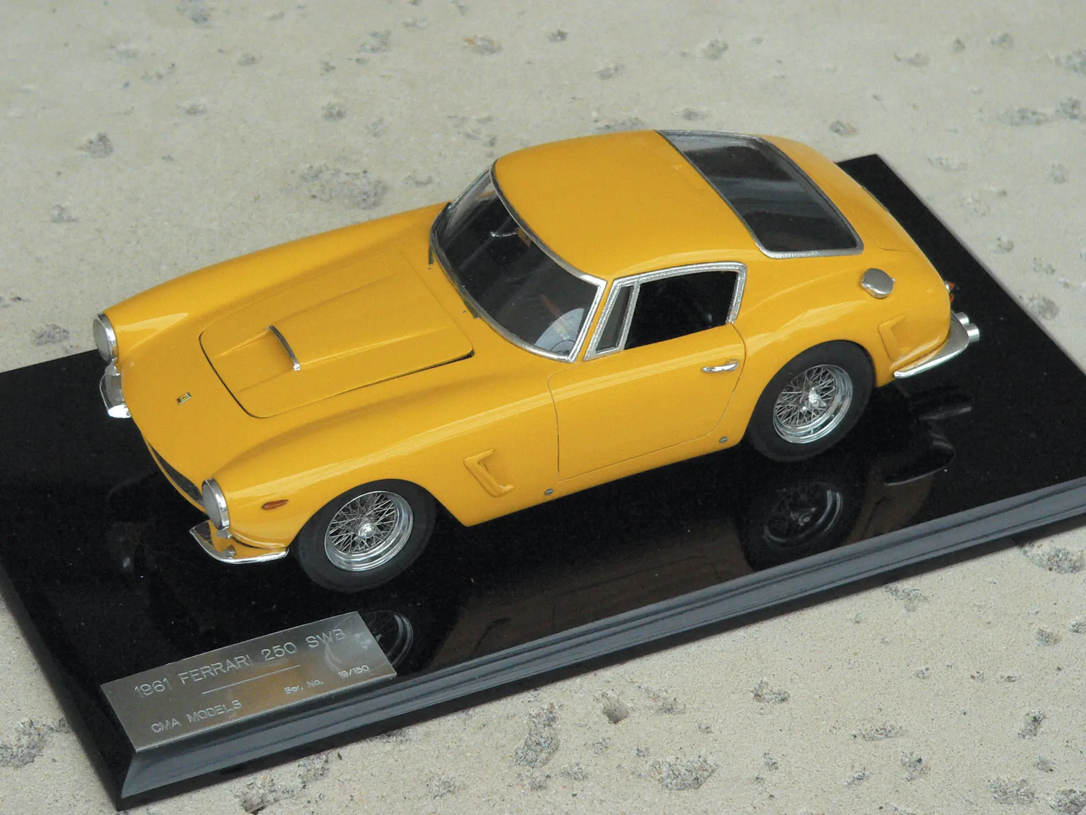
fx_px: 3639
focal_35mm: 116
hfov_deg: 17.0
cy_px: 408
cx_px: 543
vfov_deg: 12.8
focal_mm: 19.2
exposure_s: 1/200
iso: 400
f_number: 4
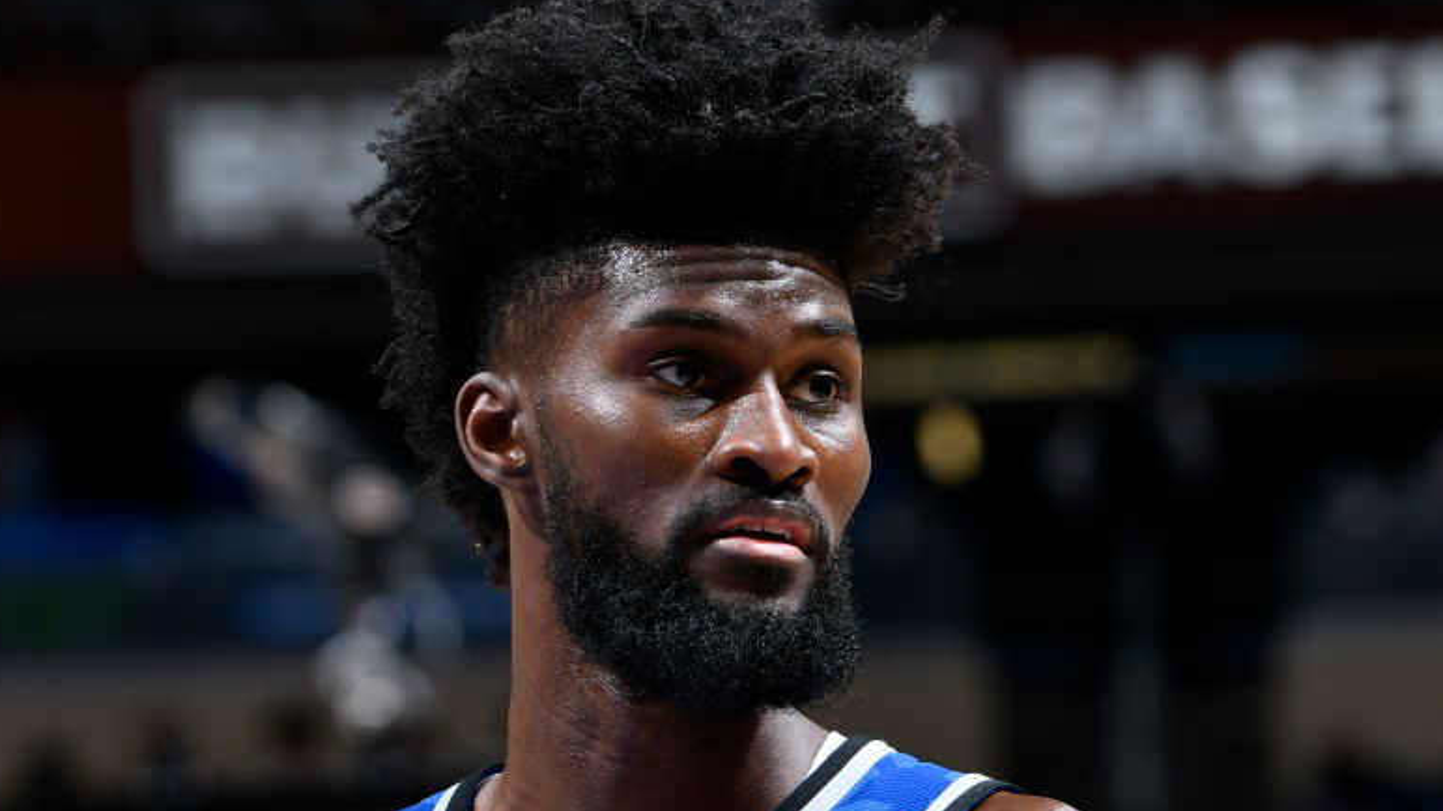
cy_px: 494
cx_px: 809
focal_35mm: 417
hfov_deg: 5.2
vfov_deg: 2.9
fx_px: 15953
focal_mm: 200
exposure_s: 1/250
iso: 160
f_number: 6.3
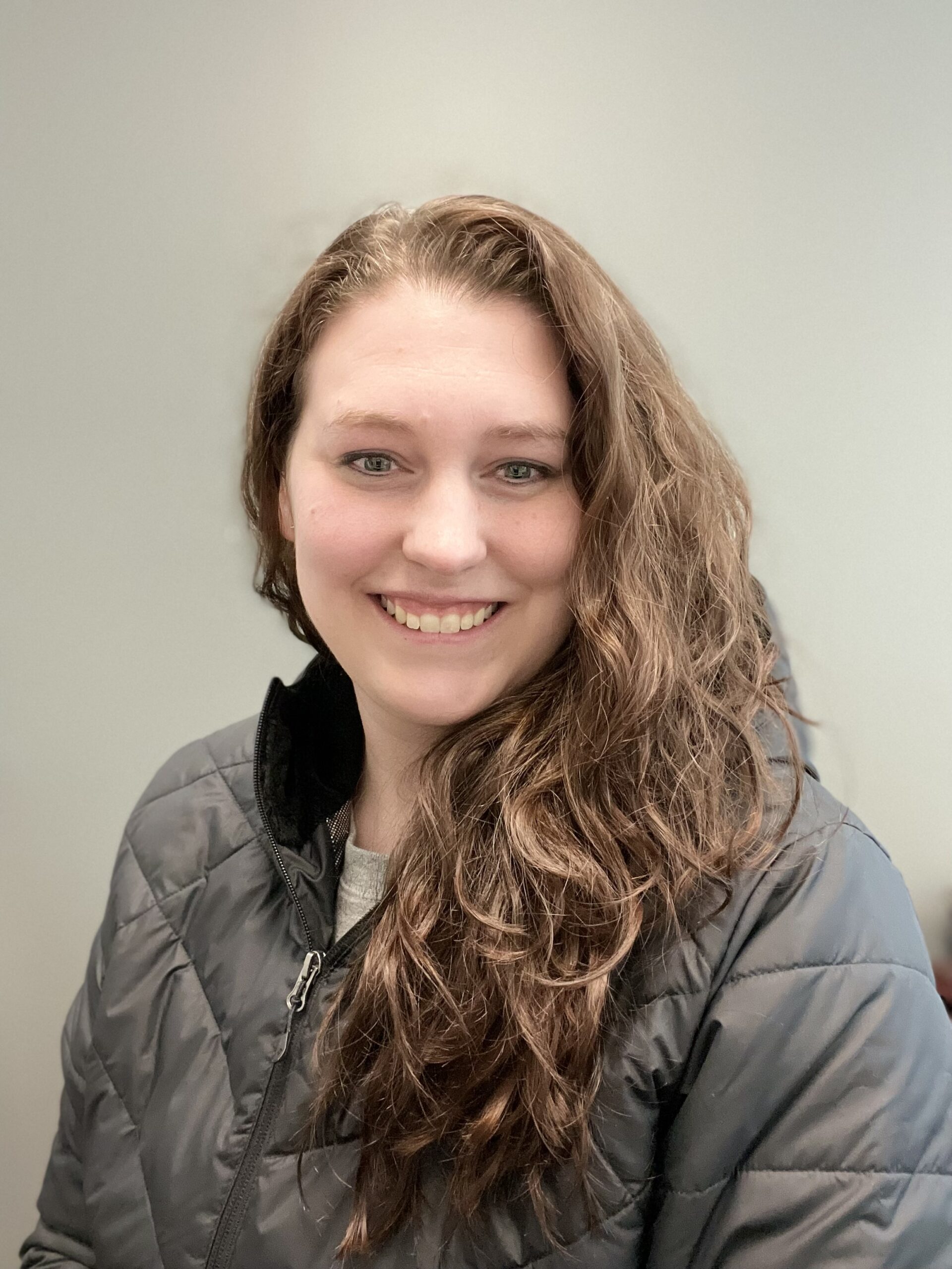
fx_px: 1100
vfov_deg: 60.0
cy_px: 634
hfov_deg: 46.8
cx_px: 476
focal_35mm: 30
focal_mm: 2.71
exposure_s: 1/40
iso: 400
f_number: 2.2
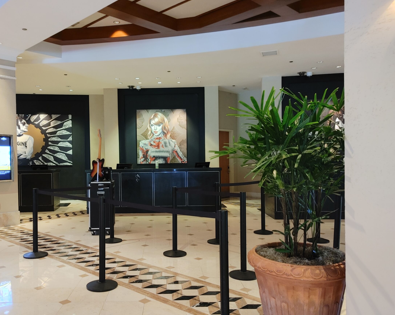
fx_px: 351
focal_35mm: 30
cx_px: 163
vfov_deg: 48.5
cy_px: 162
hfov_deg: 58.4
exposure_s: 1/17
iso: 300
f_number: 1.8
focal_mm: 5.58
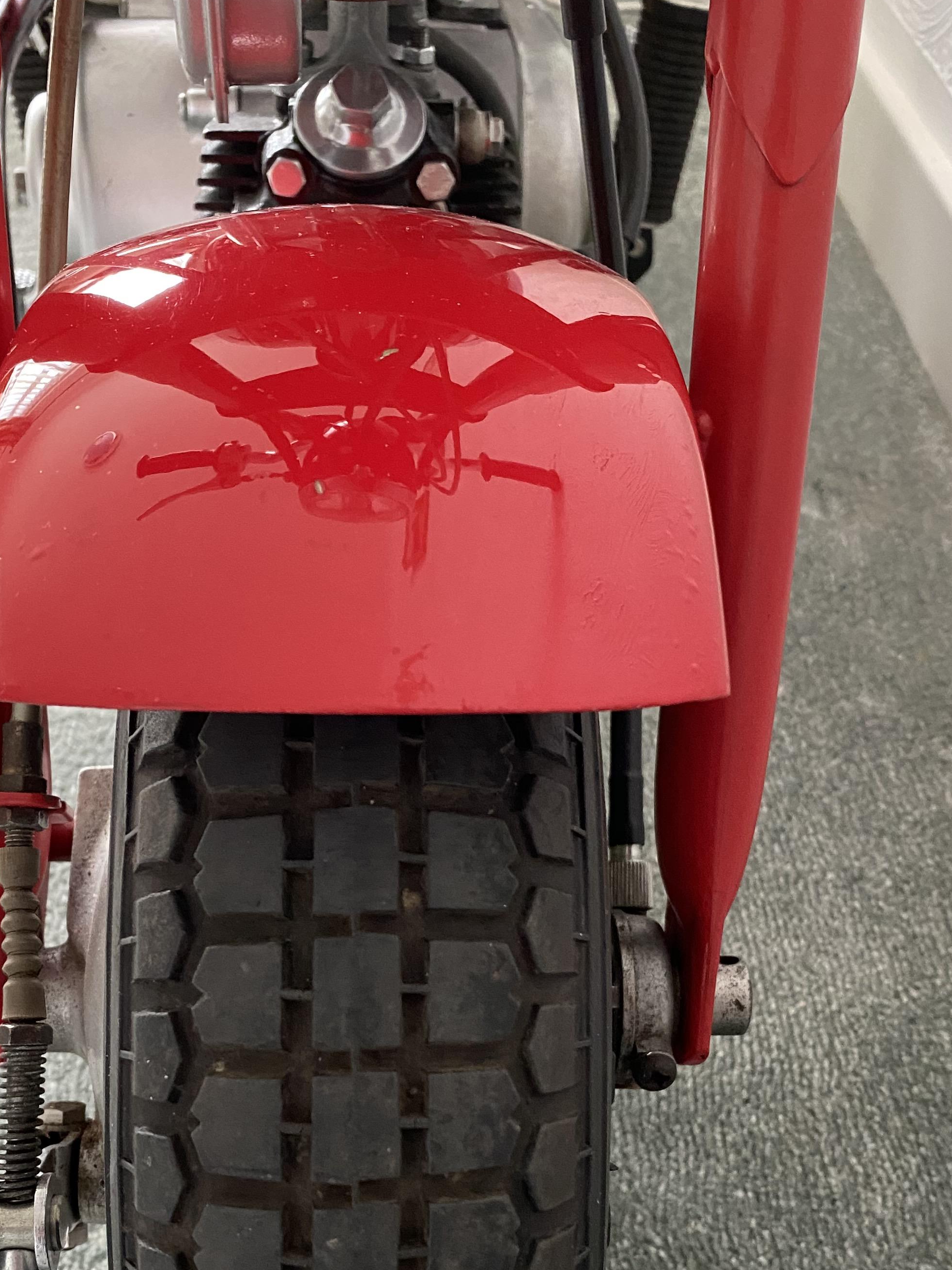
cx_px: 450
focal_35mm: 40
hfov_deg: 36.0
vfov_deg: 45.5
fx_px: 1467
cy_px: 917
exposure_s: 1/60
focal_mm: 4.25
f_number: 1.8
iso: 320
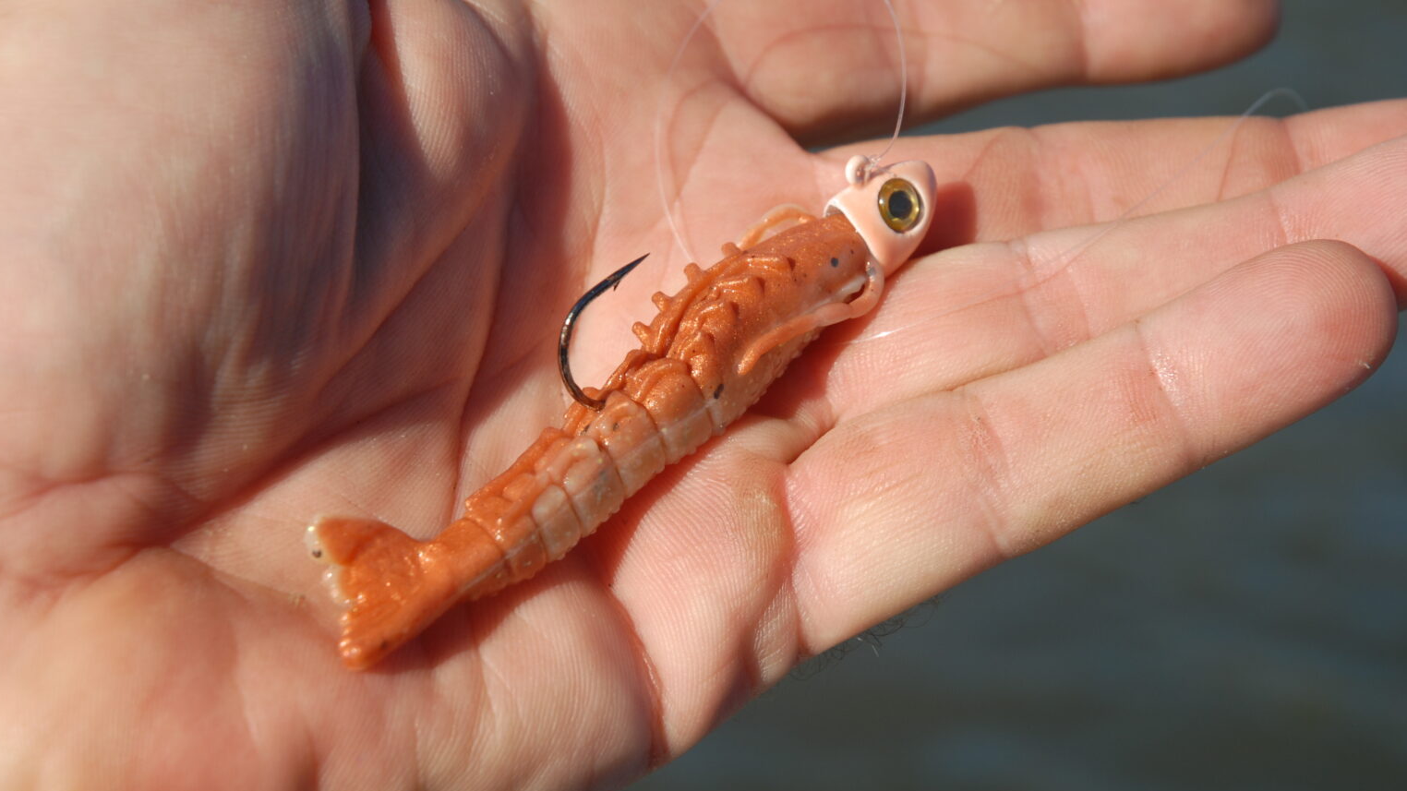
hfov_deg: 19.3
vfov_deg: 10.9
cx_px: 702
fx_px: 4141
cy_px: 401
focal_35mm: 111
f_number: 7.1
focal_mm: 70
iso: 100
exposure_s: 1/200
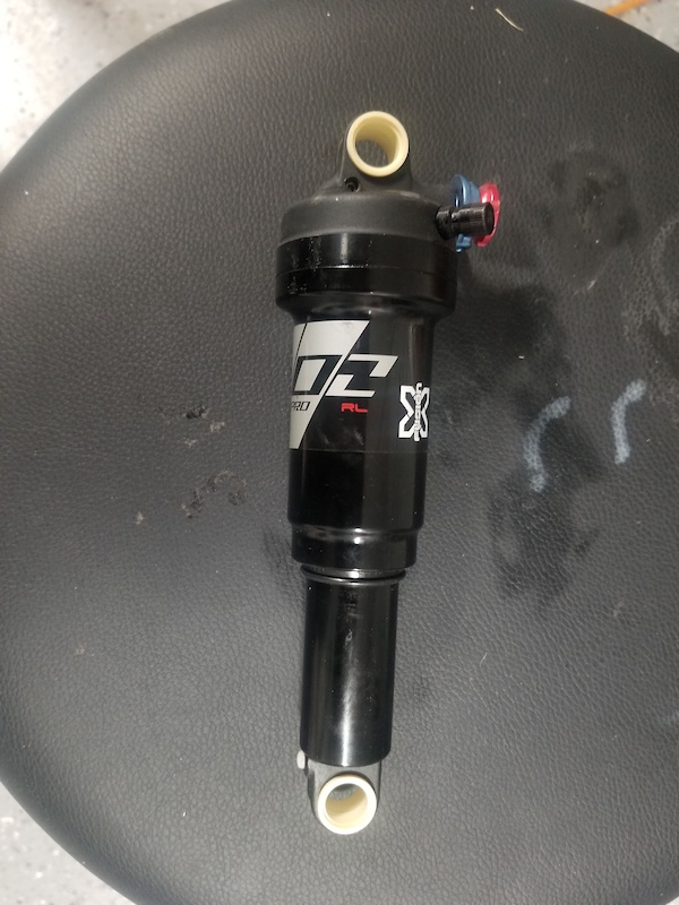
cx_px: 340
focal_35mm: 26
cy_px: 452
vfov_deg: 67.3
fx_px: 680
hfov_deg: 53.1
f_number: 1.7
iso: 320
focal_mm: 4.3
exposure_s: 1/10
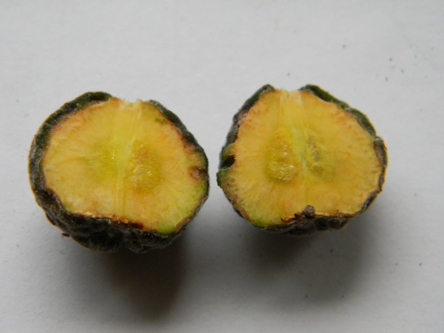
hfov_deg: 23.6
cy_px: 166
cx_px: 222
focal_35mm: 83
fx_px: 1065
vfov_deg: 17.8
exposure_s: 1/30
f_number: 4.5
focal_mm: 15.1
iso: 228
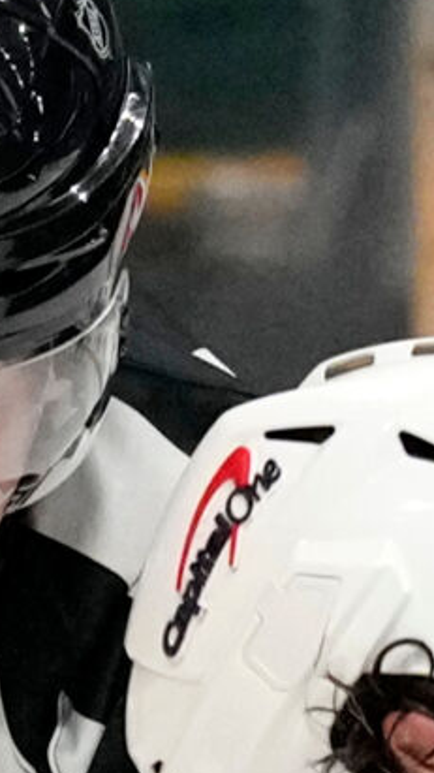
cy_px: 851
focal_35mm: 1105
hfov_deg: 1.1
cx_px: -161
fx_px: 22621
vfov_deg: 2.0
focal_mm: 164
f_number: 2.8
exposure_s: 1/3200
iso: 4000
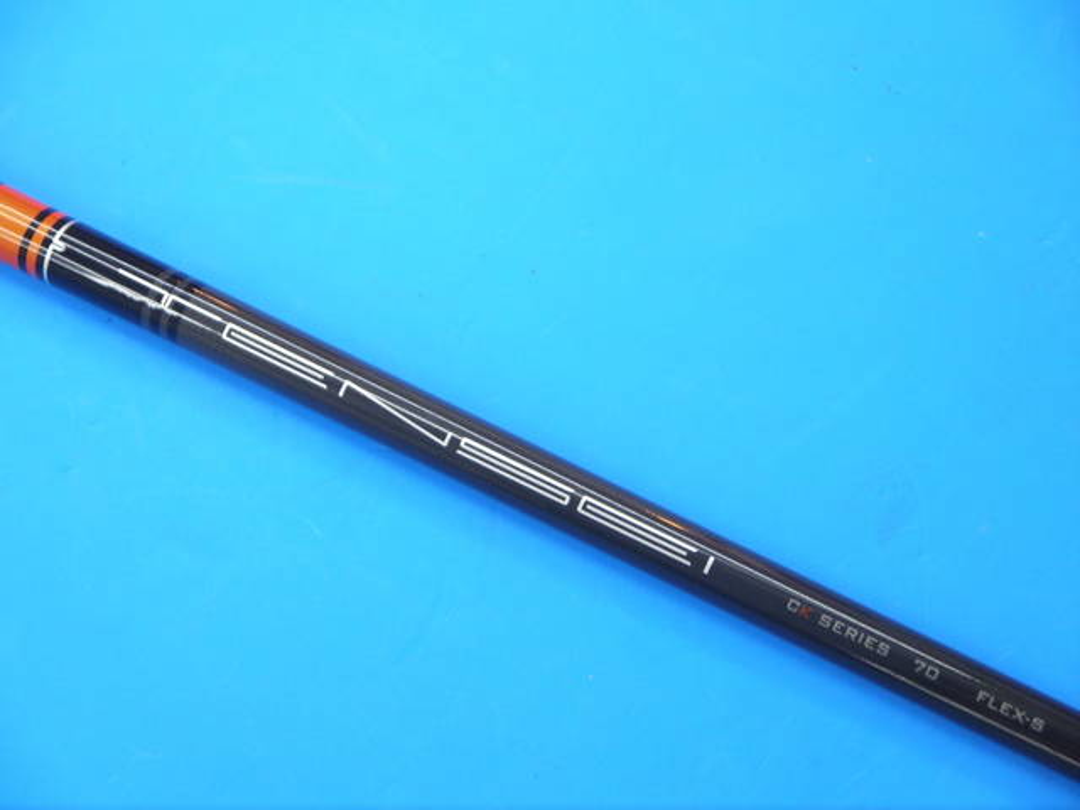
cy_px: 405
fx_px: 2621
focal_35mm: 84
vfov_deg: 17.6
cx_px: 540
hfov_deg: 23.3
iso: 640
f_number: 5.6
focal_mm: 42
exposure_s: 1/80
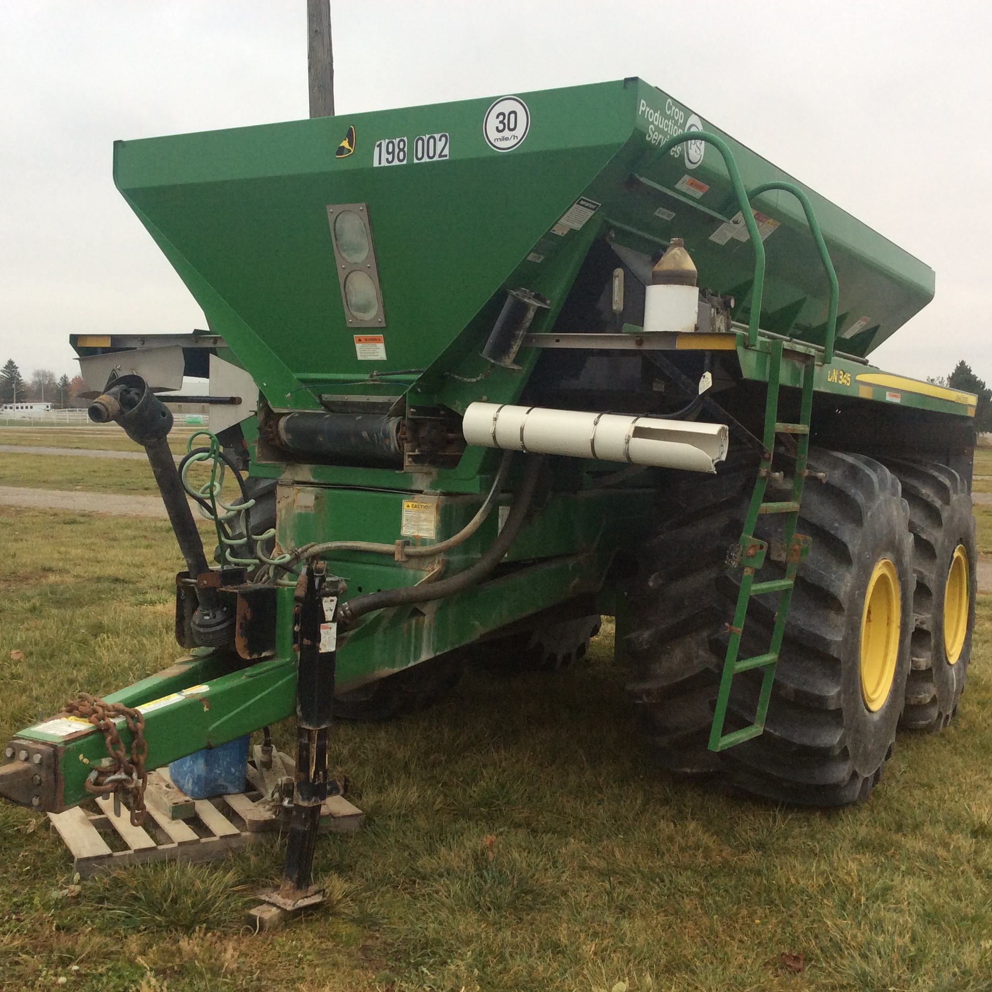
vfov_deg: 43.9
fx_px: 1232
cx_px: 481
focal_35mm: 38
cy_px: 494
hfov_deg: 43.9
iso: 40
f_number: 2.4
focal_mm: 3.3
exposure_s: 1/60
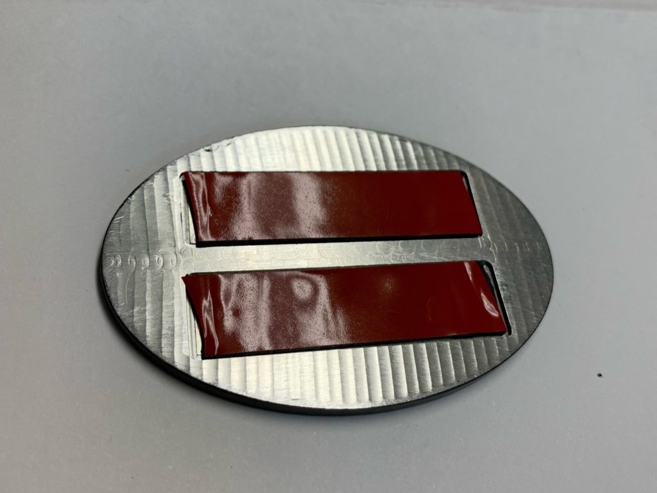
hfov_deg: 67.3
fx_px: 493
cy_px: 246
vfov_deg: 53.1
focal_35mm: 26
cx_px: 328
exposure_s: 1/120
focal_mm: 4.25
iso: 100
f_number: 1.8
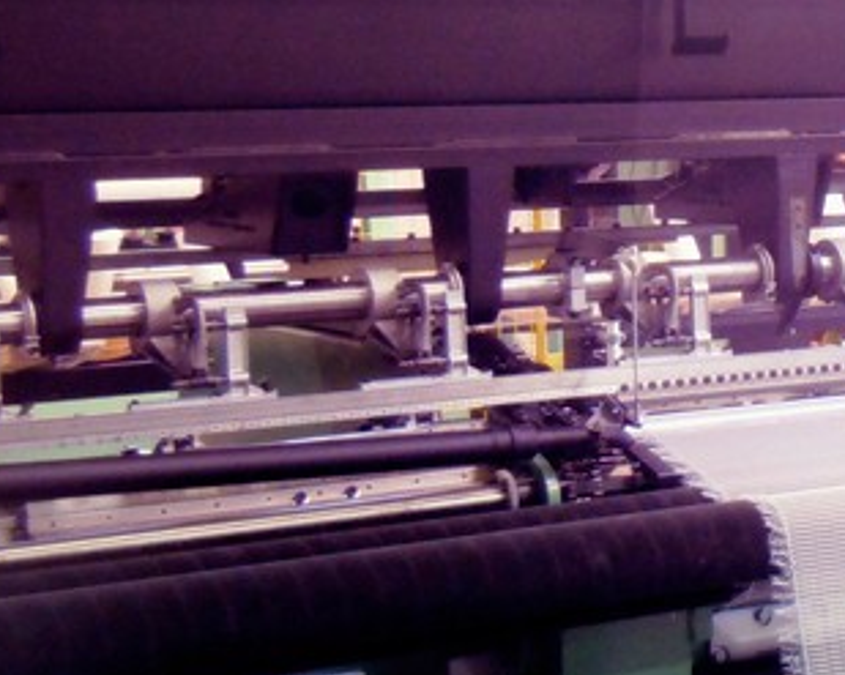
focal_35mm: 97
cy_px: 169
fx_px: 2425
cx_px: 840
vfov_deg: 15.8
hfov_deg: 19.2
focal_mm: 5.4
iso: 400
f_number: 3.5
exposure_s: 1/8
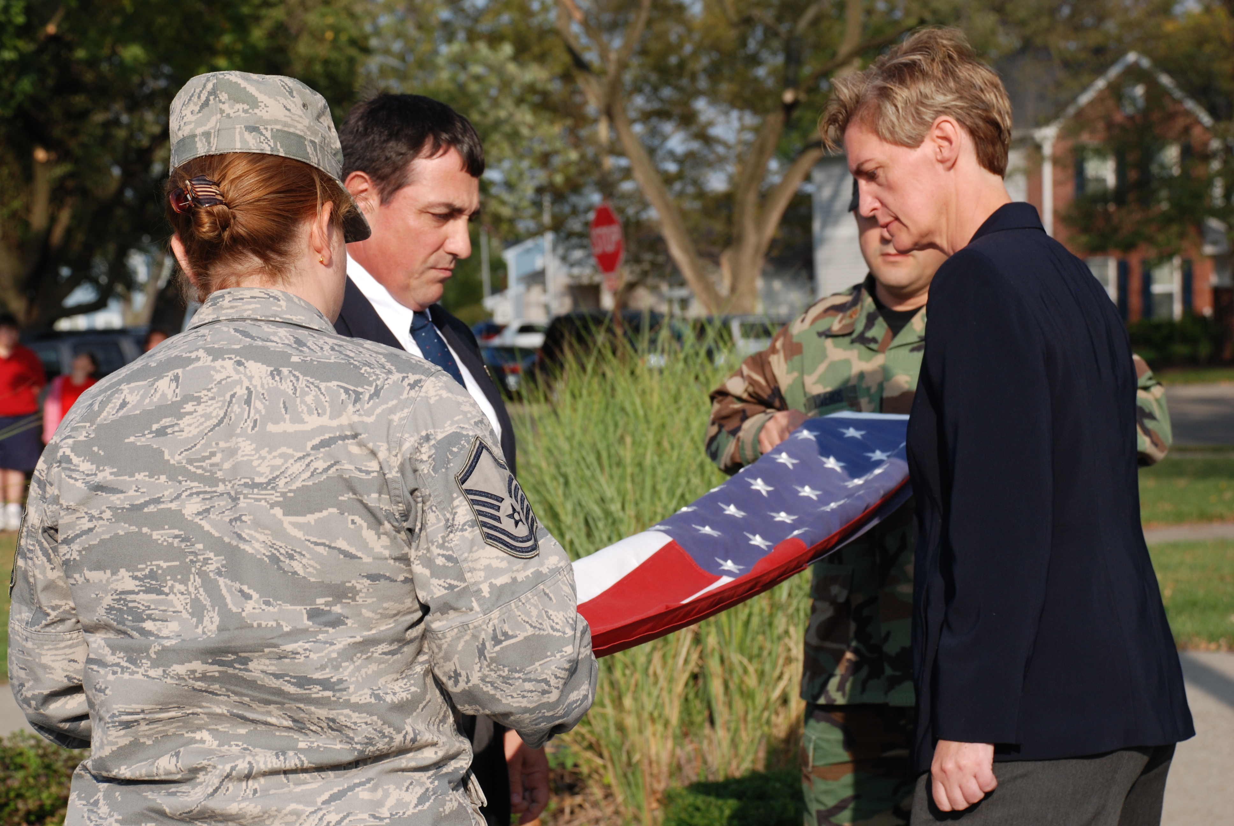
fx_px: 3192
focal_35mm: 93
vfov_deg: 14.7
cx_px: 617
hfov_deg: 21.9
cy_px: 413
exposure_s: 1/640
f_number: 6.3
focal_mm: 62
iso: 200
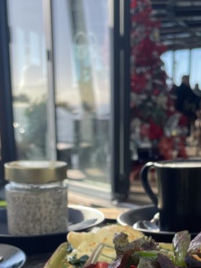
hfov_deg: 24.0
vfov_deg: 29.9
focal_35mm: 61
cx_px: 95
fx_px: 472
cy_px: 256
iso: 32
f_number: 1.6
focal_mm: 4.2
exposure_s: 1/790
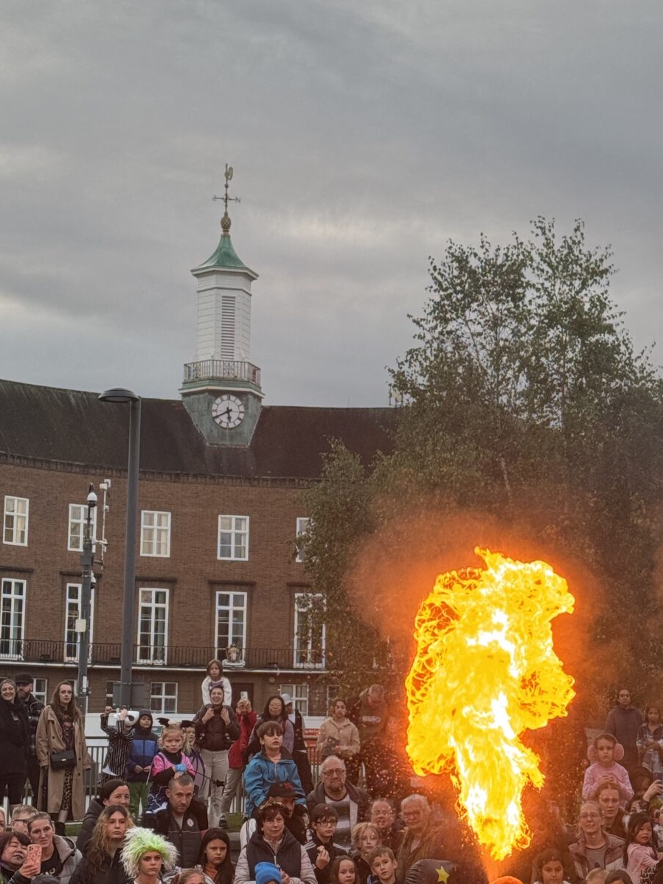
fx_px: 2094
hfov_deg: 18.0
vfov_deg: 23.8
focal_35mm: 82
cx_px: 400
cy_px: 465
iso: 50
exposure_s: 1/121
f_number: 1.78
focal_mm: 6.76
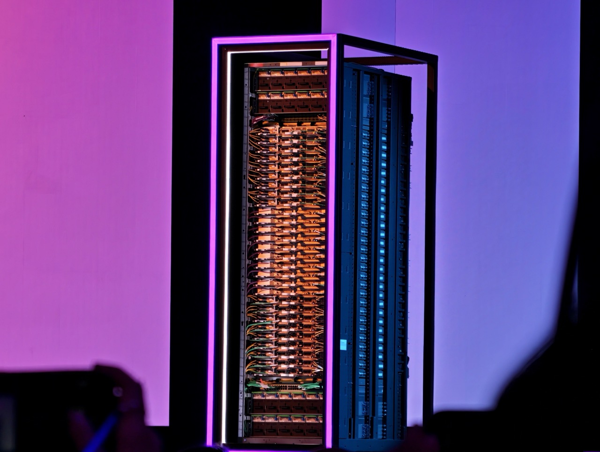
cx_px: 300
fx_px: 3993
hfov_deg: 8.6
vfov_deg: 6.5
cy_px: 226
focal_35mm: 230
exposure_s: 1/60
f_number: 2.6
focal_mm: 22.48
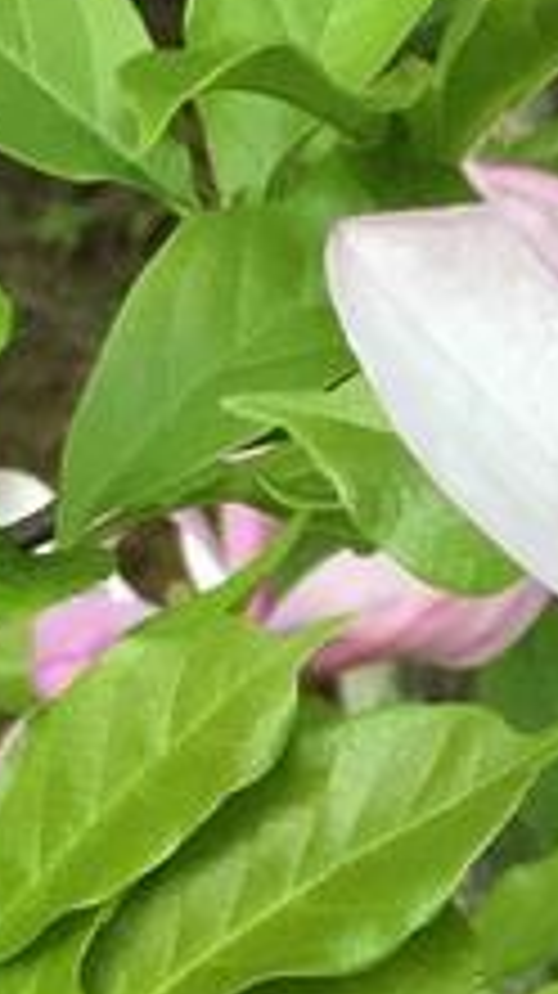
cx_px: 1328
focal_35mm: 143
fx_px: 3769
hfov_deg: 7.9
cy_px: 666
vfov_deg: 15.0
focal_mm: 4.15
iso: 32
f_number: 2.2
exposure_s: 1/30
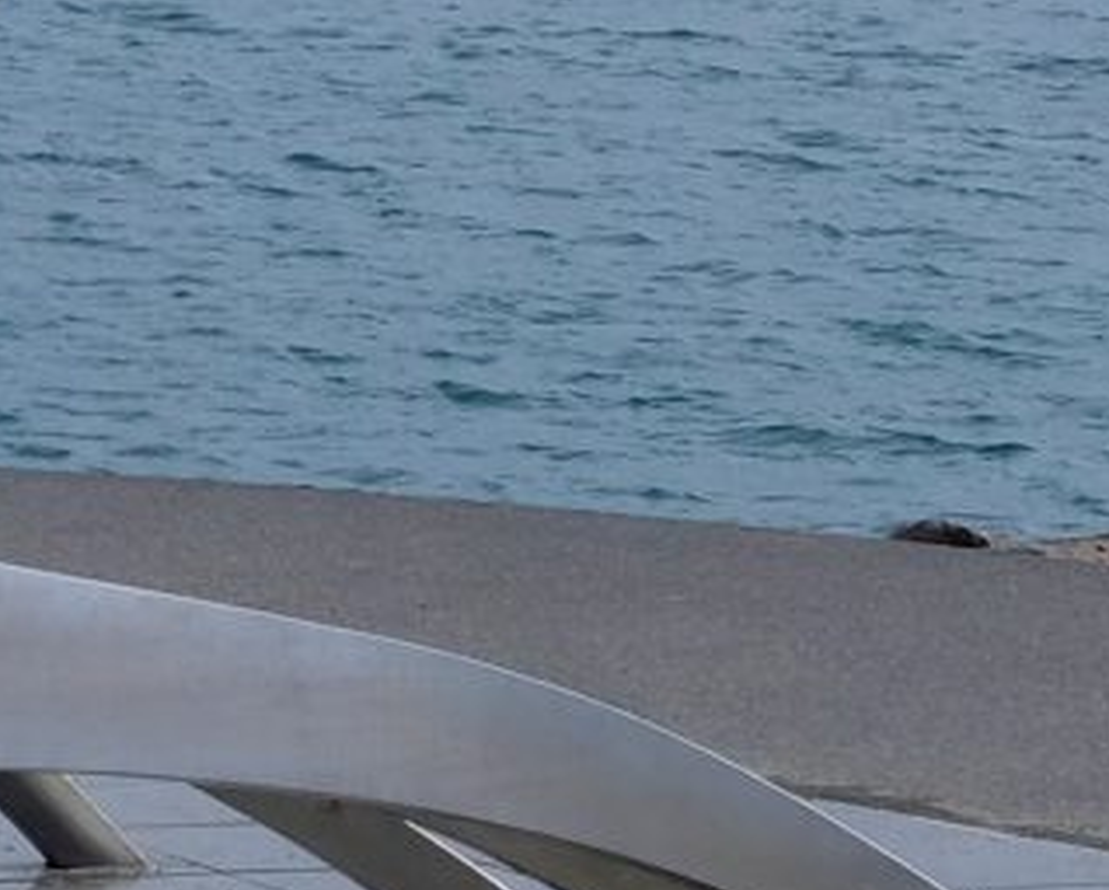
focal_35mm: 317
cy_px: -801
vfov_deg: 4.8
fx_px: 10414
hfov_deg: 5.8
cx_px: -1660
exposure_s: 1/850
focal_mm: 27.7
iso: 400
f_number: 8
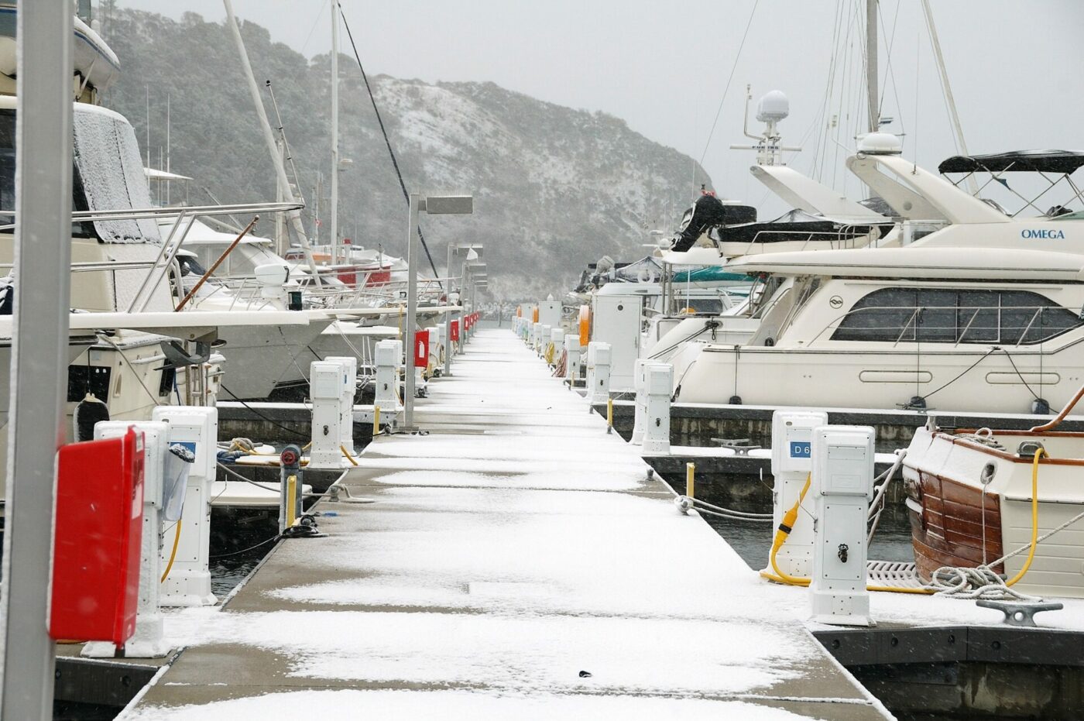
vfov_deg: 15.2
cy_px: 360
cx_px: 542
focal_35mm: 90
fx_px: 2708
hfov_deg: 22.6
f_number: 8
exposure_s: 1/250
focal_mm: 60
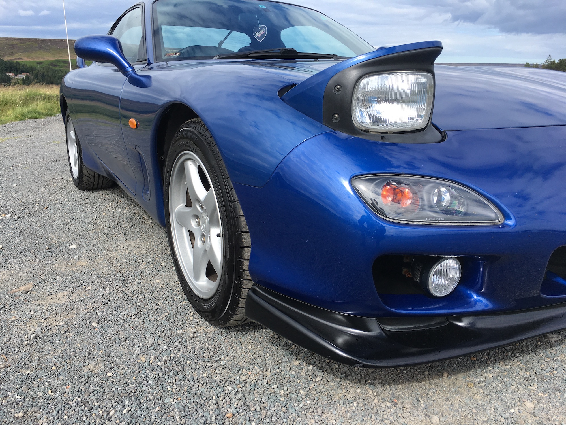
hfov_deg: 61.7
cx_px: 283
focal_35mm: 29
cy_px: 212
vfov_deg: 48.2
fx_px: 474
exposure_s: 1/950
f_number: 2.2
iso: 25
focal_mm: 4.15
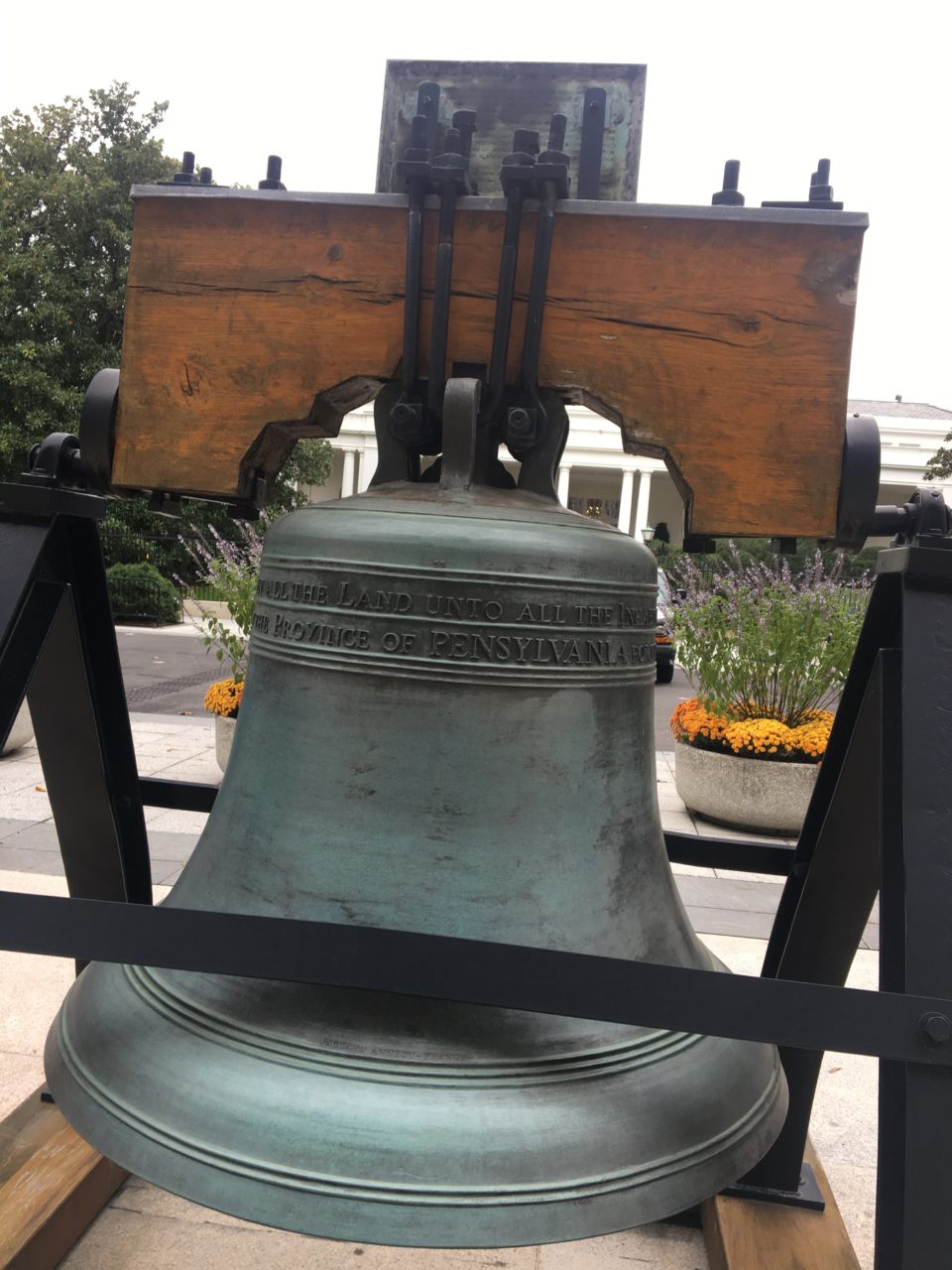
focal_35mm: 29
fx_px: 1063
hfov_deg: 48.2
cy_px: 635
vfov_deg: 61.7
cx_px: 476
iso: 25
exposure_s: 1/120
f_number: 2.2
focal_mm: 4.15
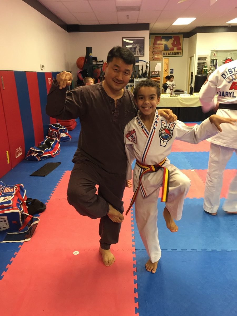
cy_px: 158
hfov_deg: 48.2
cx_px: 118
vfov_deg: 61.7
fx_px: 265
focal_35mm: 29
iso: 160
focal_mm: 4.15
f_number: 2.2
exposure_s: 1/30
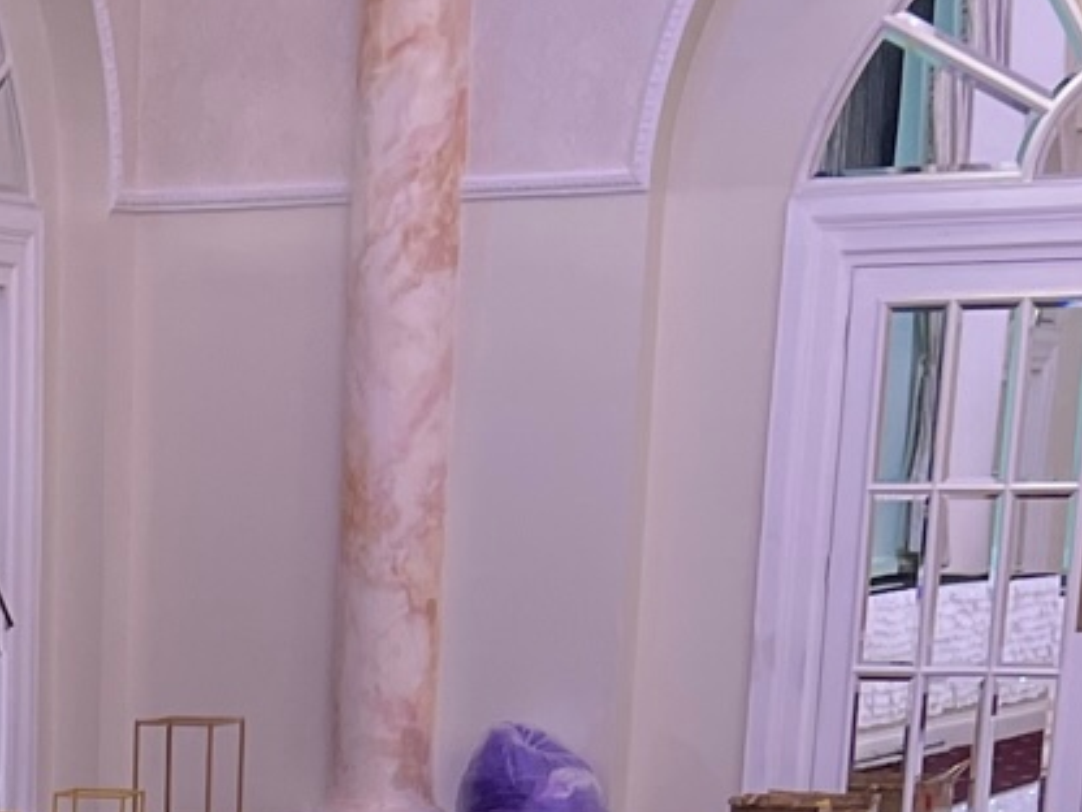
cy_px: 1900
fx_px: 3938
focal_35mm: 126
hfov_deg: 15.2
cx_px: -174
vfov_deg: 10.3
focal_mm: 5.7
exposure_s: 1/100
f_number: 1.5
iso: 100
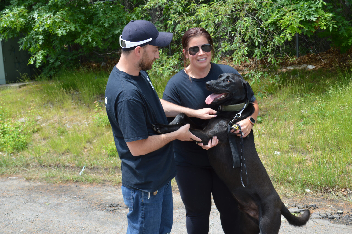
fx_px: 469
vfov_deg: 28.0
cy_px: 117
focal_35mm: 48
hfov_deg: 41.1
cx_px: 176
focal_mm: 32
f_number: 5.6
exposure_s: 1/125
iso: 100
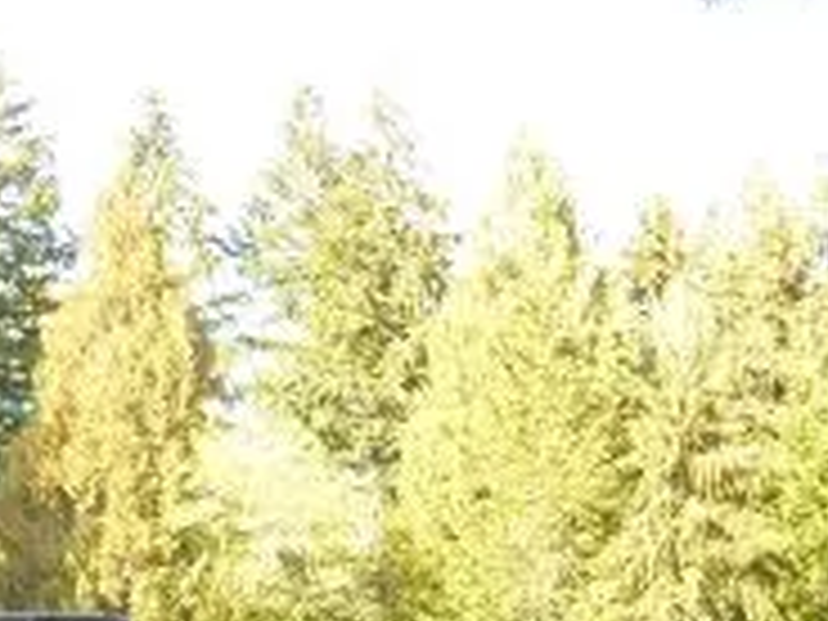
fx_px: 2081
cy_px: 1022
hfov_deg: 22.3
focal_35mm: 87
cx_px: 634
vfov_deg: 15.3
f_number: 3.3
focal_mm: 4.1
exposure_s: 1/60
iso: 80
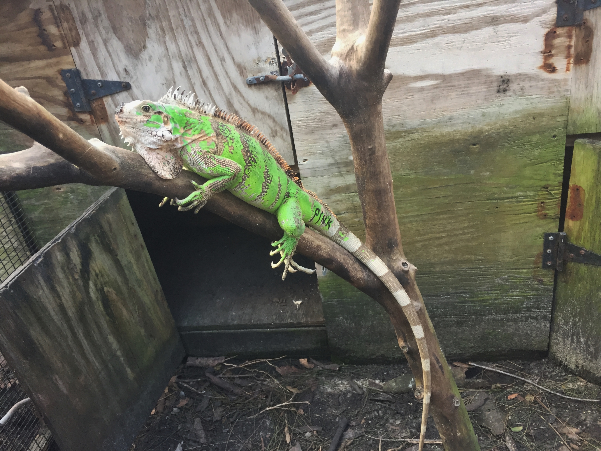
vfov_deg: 48.2
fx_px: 503
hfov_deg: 61.7
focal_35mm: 29
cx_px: 300
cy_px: 226
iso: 32
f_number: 2.2
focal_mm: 4.15
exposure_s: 1/40
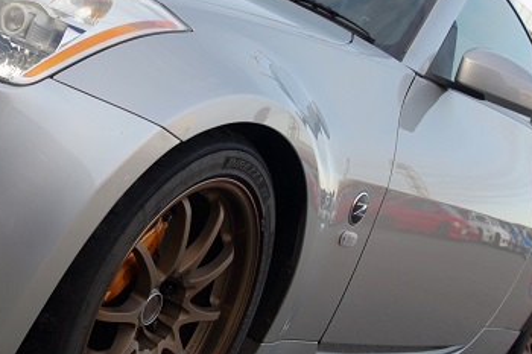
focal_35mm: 92
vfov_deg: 14.8
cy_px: 163
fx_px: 1359
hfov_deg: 22.0
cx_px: 144
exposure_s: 1/90
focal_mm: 30.63
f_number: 4
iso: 100
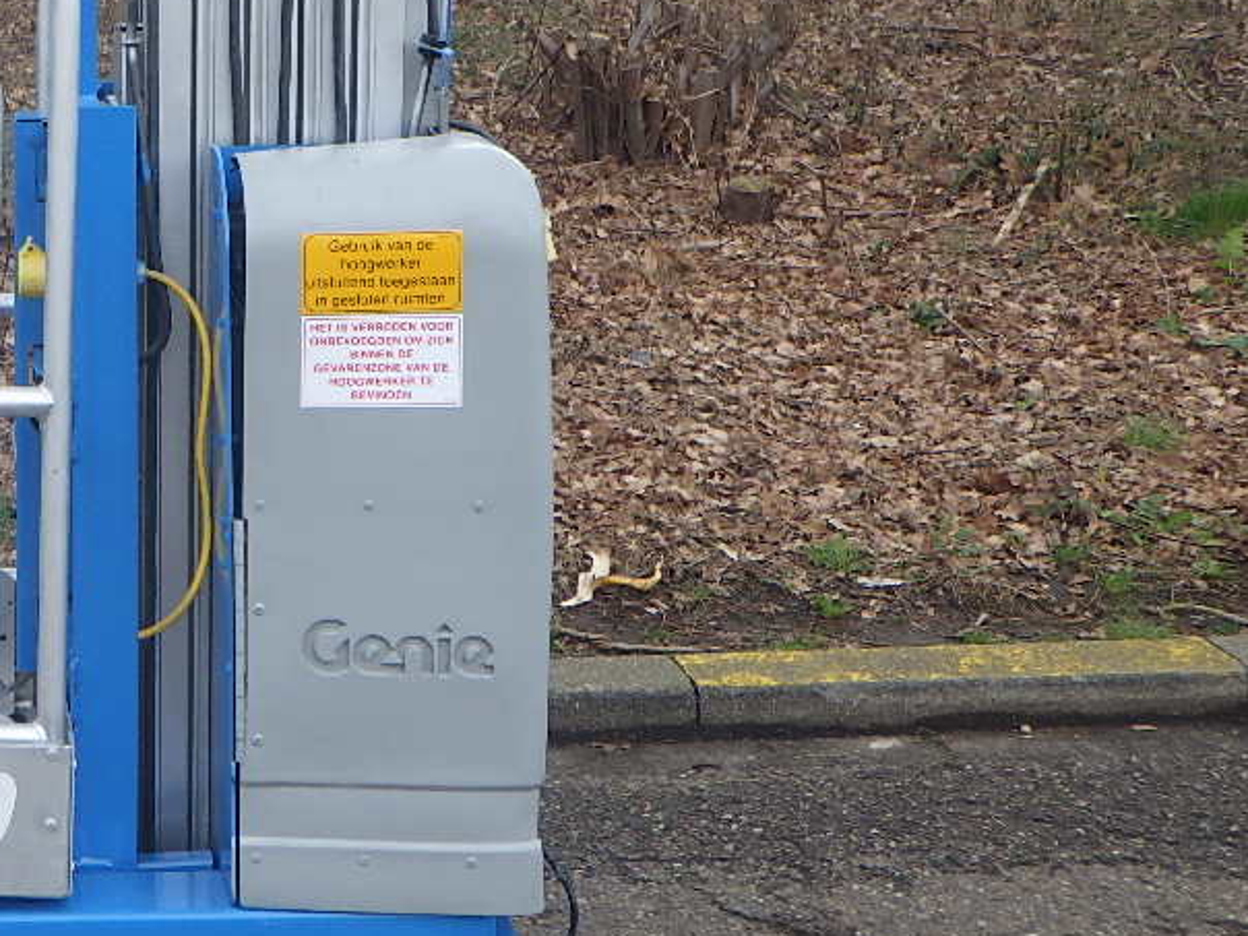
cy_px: 302
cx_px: -33
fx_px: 2596
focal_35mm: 72
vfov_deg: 20.4
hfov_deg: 25.5
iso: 125
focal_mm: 6.1
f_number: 3.8
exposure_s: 1/200
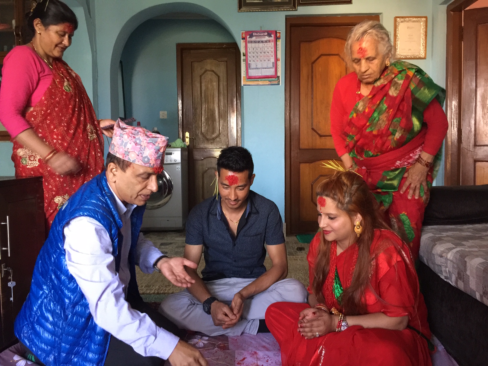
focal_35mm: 29
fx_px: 409
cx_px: 244
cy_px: 183
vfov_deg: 48.2
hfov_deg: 61.7
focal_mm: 4.15
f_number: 2.2
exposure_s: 1/17
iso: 160
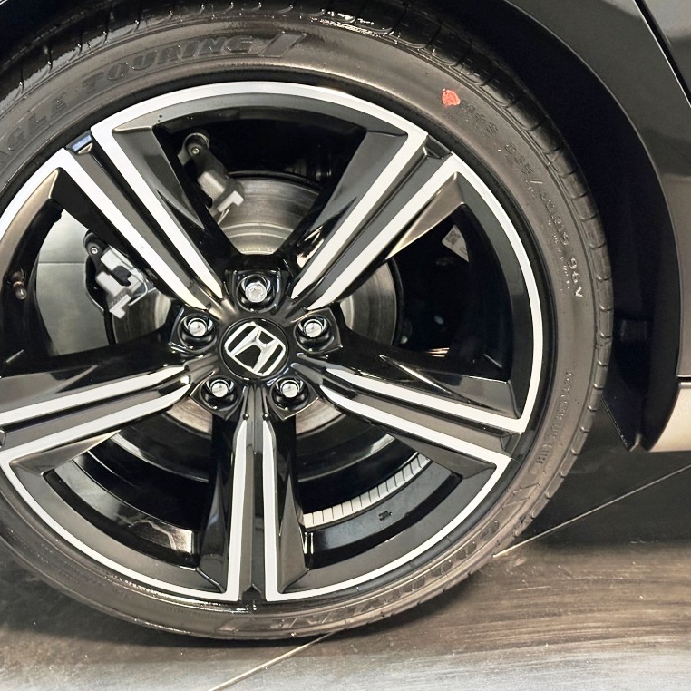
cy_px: 346
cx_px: 267
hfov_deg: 29.9
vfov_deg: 30.0
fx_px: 1287
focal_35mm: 57
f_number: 1.78
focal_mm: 6.86
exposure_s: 1/30
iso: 640
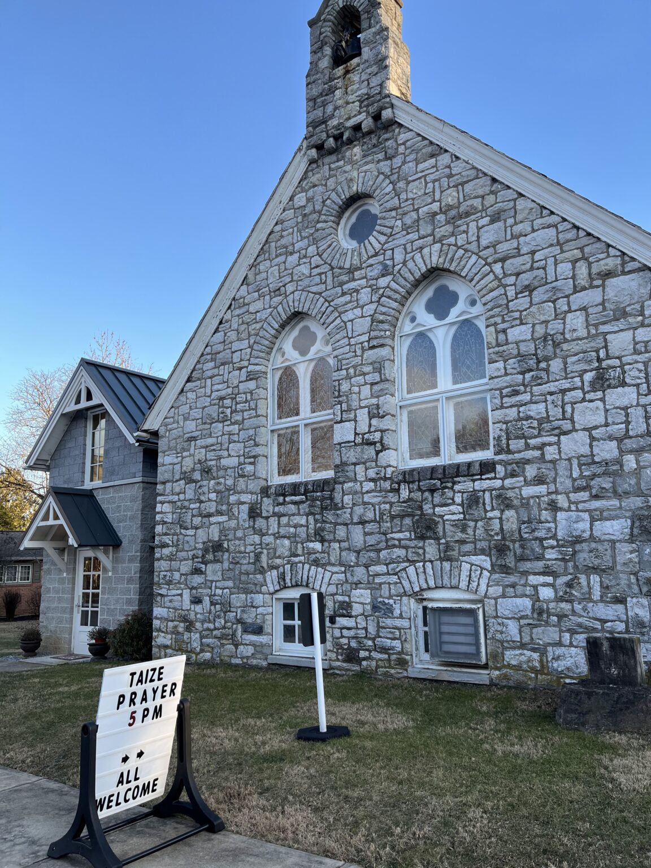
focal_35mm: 26
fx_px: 652
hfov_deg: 53.1
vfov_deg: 67.3
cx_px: 326
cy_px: 434
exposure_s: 1/537
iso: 50
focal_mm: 5.1
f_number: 1.6
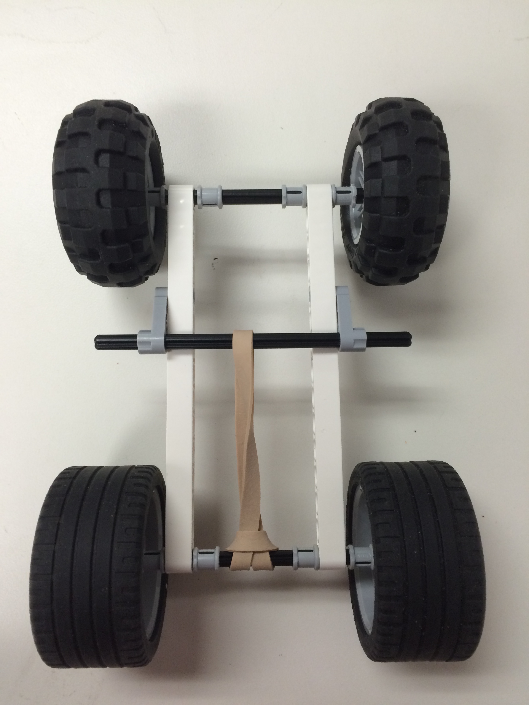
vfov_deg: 61.7
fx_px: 591
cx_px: 264
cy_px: 352
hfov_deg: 48.2
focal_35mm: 29
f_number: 2.2
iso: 50
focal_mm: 4.15
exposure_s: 1/30
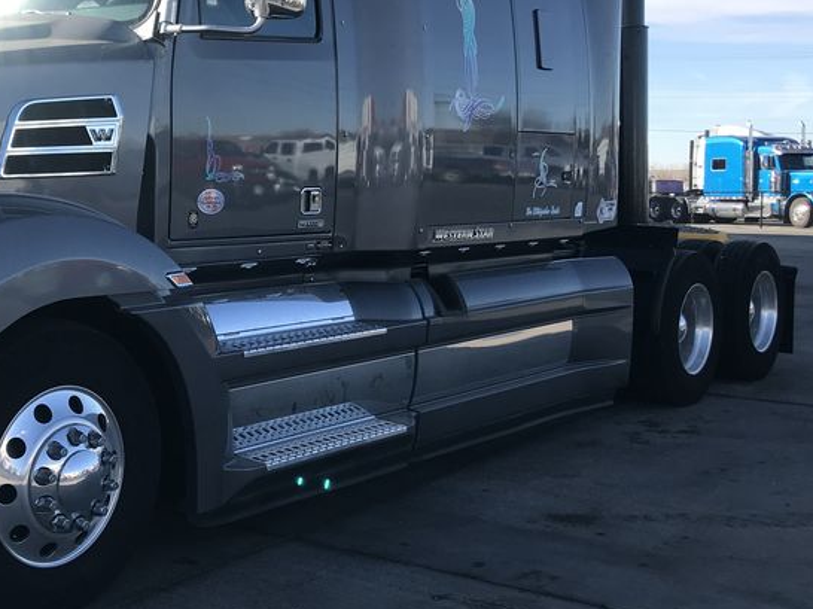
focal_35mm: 50
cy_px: 232
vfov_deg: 29.0
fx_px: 1174
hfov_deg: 36.9
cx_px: 160
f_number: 1.8
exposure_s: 1/1064
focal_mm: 3.99
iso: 20
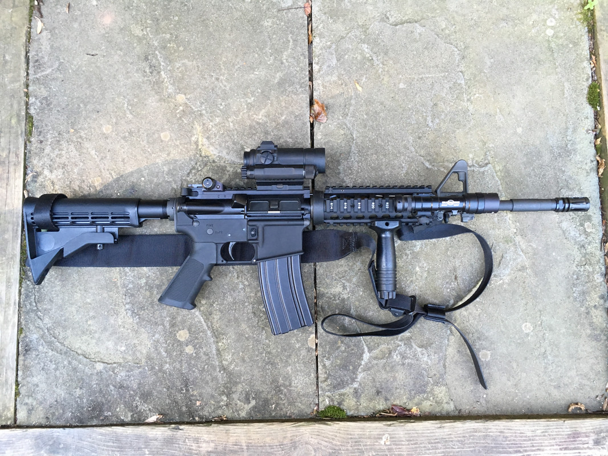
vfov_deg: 48.2
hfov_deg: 61.7
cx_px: 304
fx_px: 509
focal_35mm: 29
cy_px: 228
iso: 100
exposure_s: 1/30
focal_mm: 4.15
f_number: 2.2
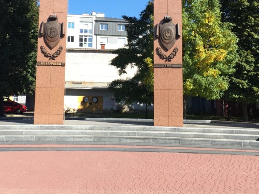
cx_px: 116
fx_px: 389
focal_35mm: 52
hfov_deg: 36.8
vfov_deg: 27.5
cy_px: 41
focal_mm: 4.15
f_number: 2.2
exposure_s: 1/635
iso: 25
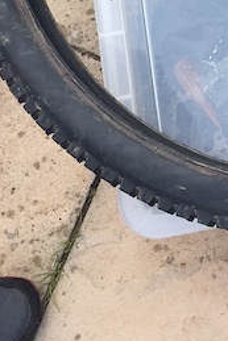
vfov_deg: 20.2
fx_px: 882
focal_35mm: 93
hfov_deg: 14.2
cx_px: 278
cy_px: -96
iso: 32
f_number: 2.2
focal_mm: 4.15
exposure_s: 1/449
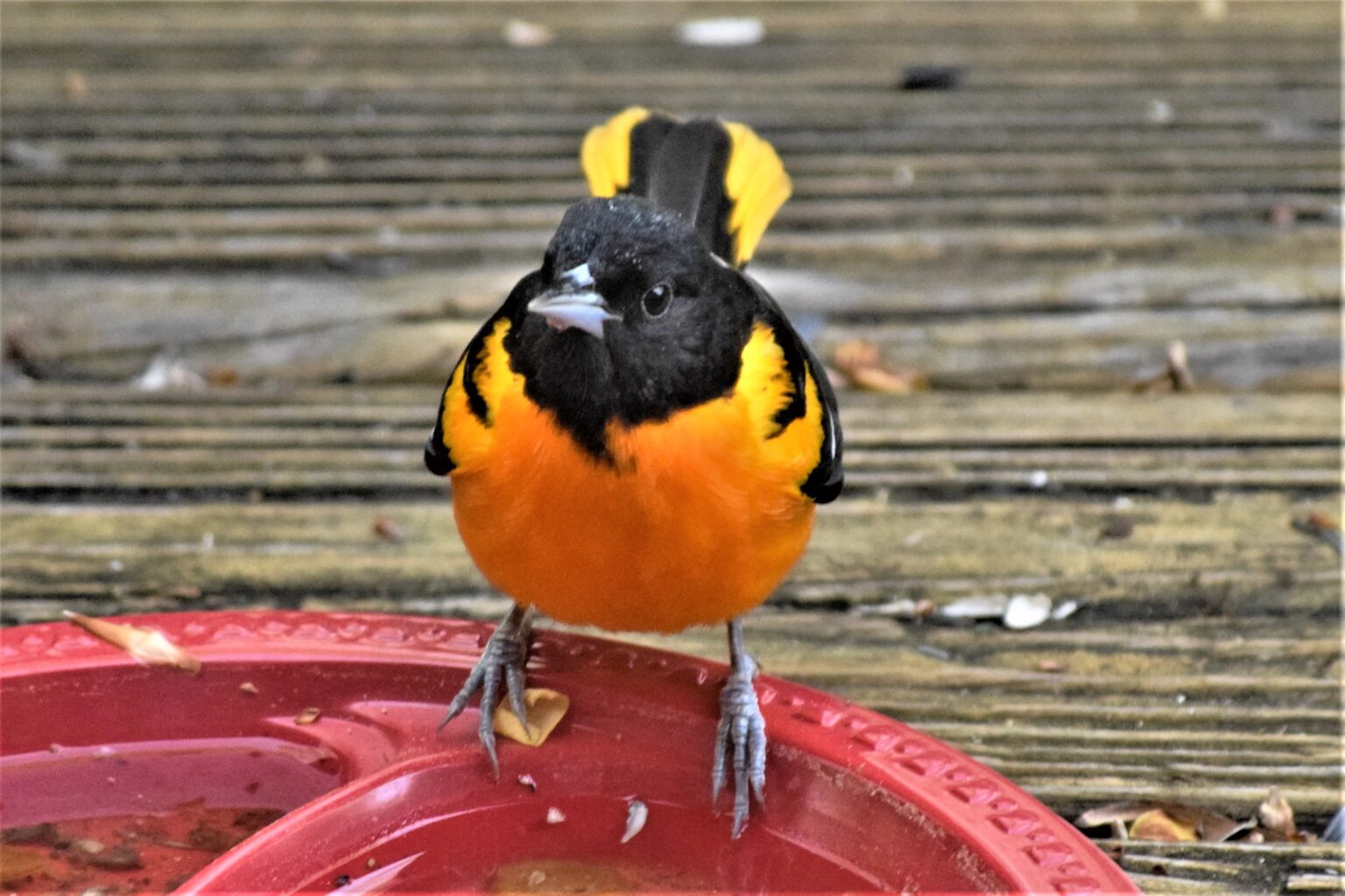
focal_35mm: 300
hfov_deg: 6.9
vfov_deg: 4.6
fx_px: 11207
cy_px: 448
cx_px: 672
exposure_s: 1/500
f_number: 5.6
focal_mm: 200
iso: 3200
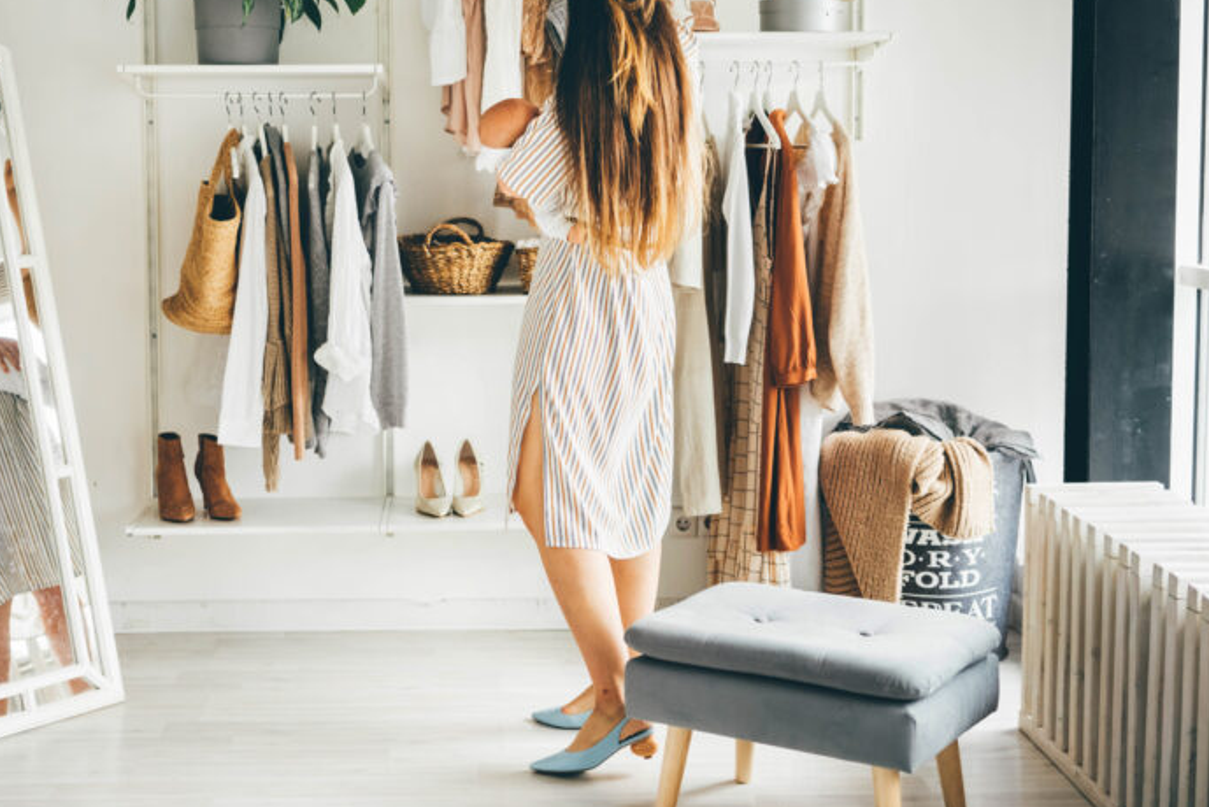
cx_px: 481
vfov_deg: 25.9
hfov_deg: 38.0
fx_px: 1747
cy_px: 264
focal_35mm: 52
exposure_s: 1/80
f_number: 2.8
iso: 400
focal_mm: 35
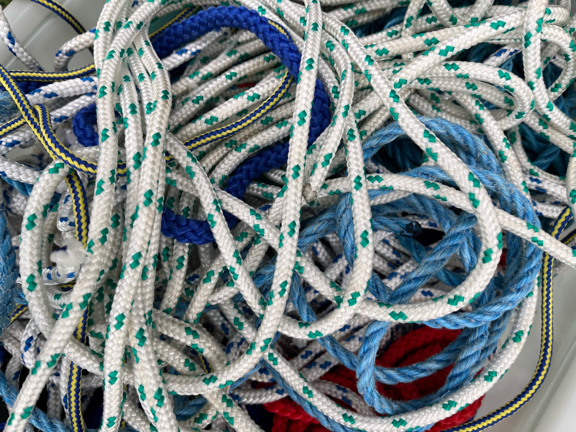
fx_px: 433
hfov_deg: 67.3
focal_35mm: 26
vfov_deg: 53.1
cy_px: 216
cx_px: 288
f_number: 1.6
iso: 50
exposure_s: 1/449
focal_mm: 5.1
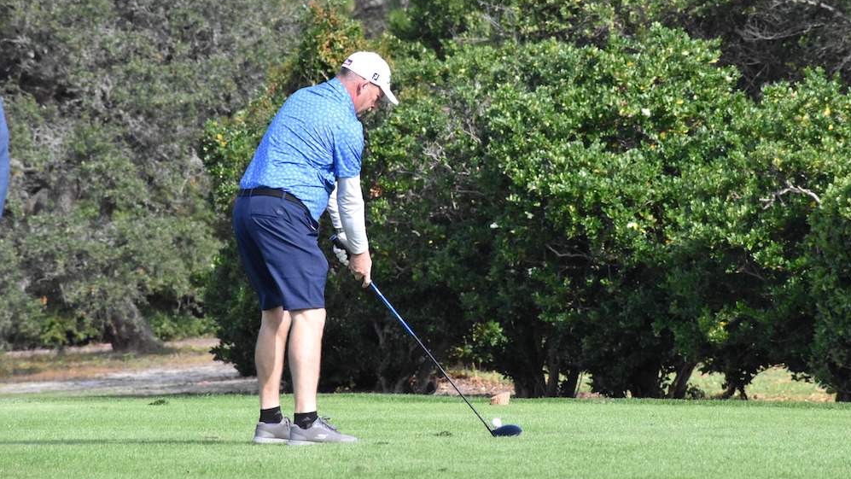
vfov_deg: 4.2
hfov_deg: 7.4
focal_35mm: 292
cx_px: 426
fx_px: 6579
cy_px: 210
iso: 4500
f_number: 10
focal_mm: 185
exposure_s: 1/3200
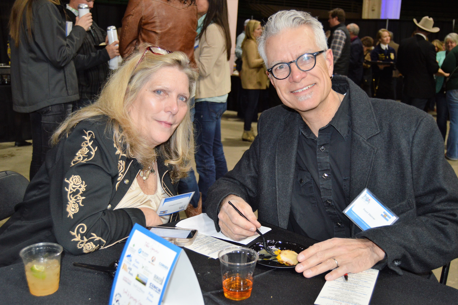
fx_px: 458
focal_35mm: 36
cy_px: 152
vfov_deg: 36.8
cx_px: 229
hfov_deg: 53.2
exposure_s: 1/60
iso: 640
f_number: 3.8
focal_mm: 24
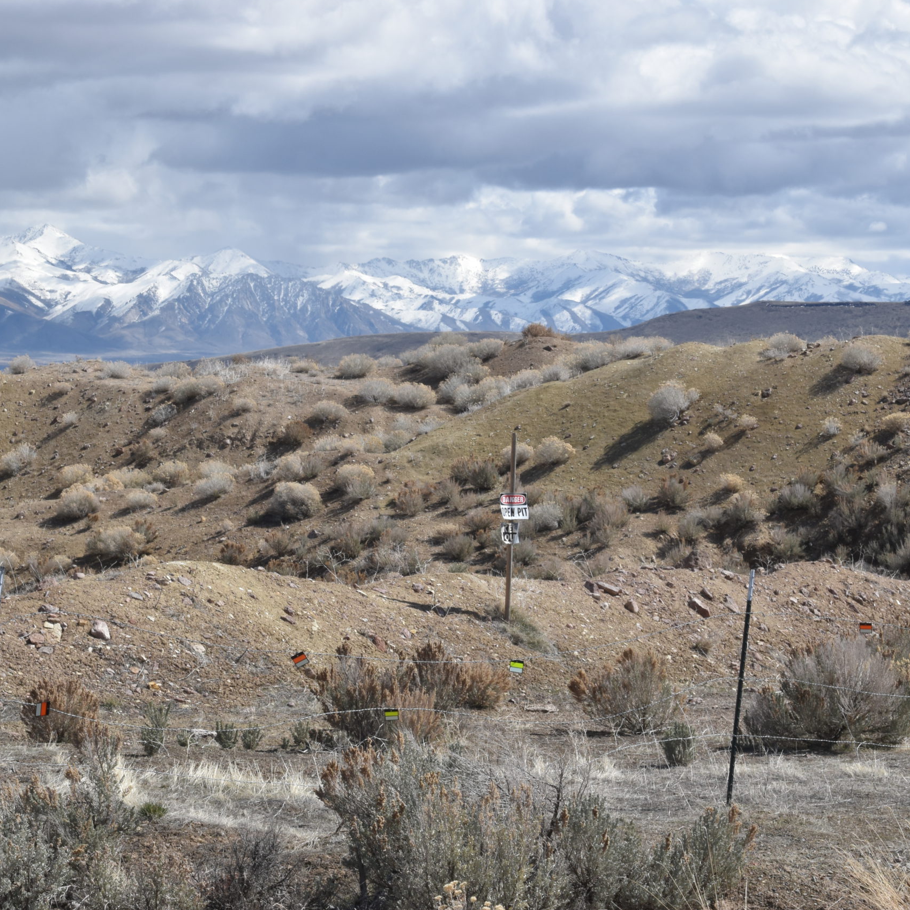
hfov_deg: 16.5
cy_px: 453
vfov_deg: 16.5
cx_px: 359
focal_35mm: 106
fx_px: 3142
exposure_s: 1/125
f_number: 20
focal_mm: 55
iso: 200
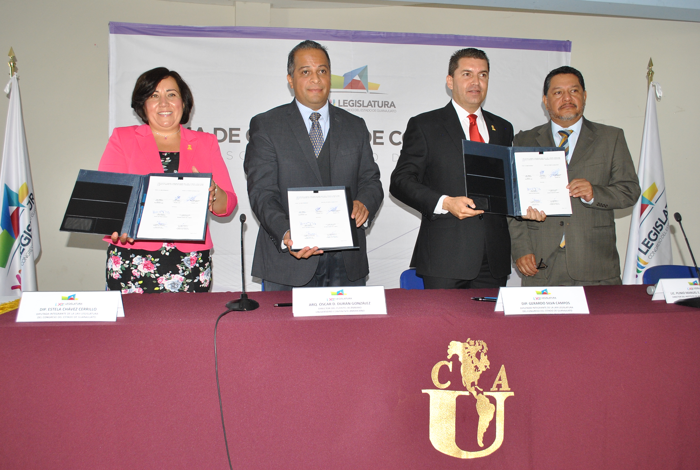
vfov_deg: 40.1
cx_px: 350
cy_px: 235
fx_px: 643
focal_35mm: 33
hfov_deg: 57.1
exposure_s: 1/60
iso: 400
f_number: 5.6
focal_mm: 22
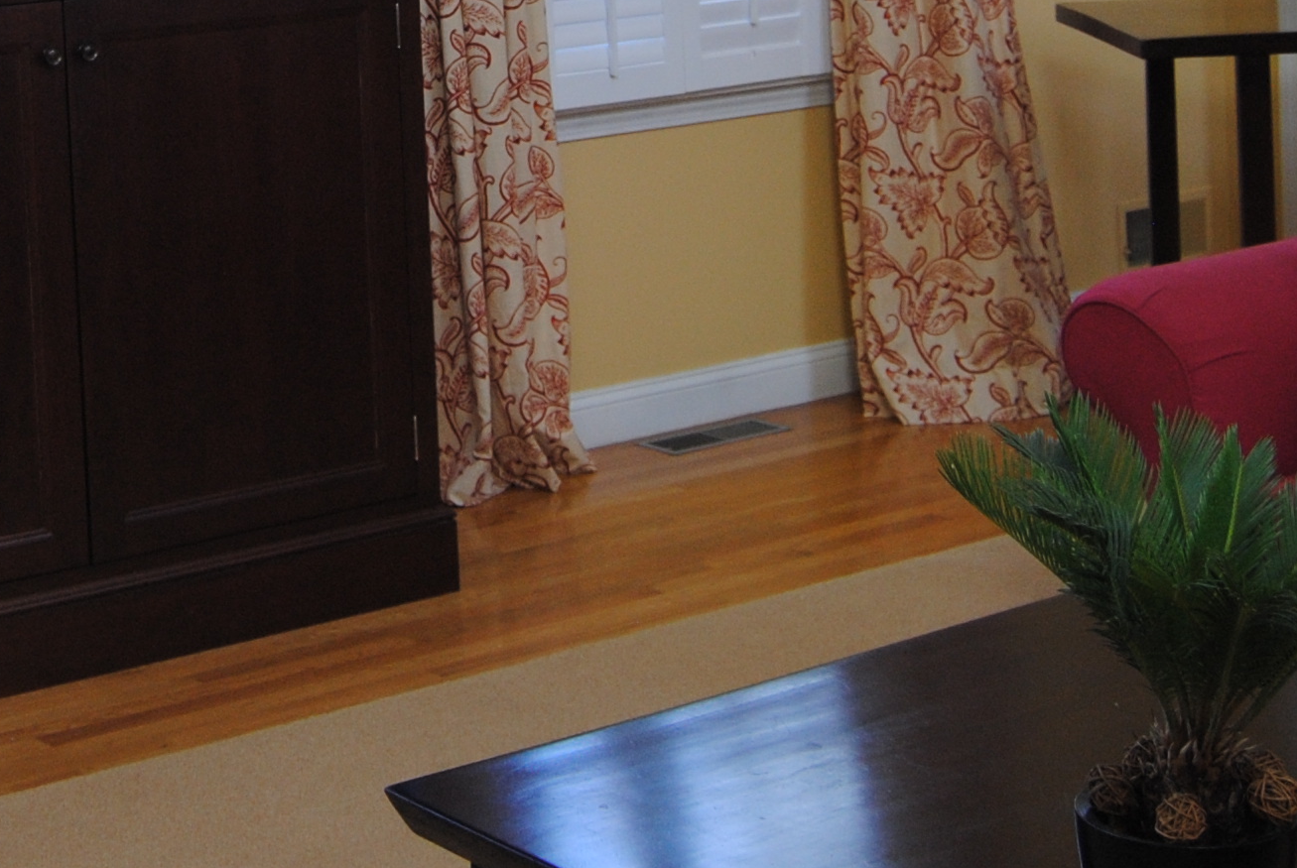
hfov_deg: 24.7
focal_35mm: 80
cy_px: -179
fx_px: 2886
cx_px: 160
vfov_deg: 16.4
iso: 320
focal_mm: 18
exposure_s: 1/30
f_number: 3.5
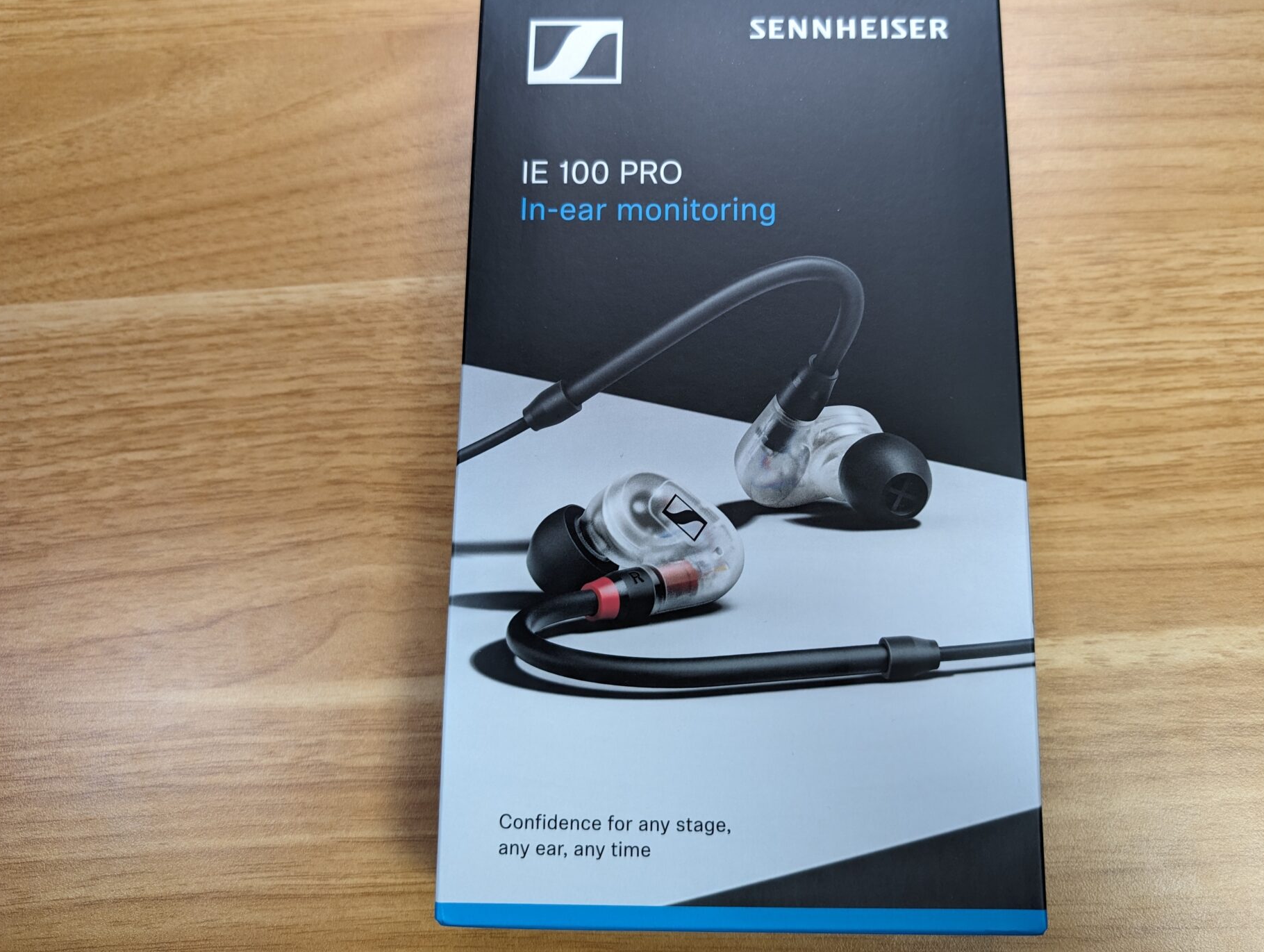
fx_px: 987
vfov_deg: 51.4
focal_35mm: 27
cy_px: 433
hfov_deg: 65.0
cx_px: 707
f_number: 1.68
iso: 35
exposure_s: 1/35.3
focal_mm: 6.9
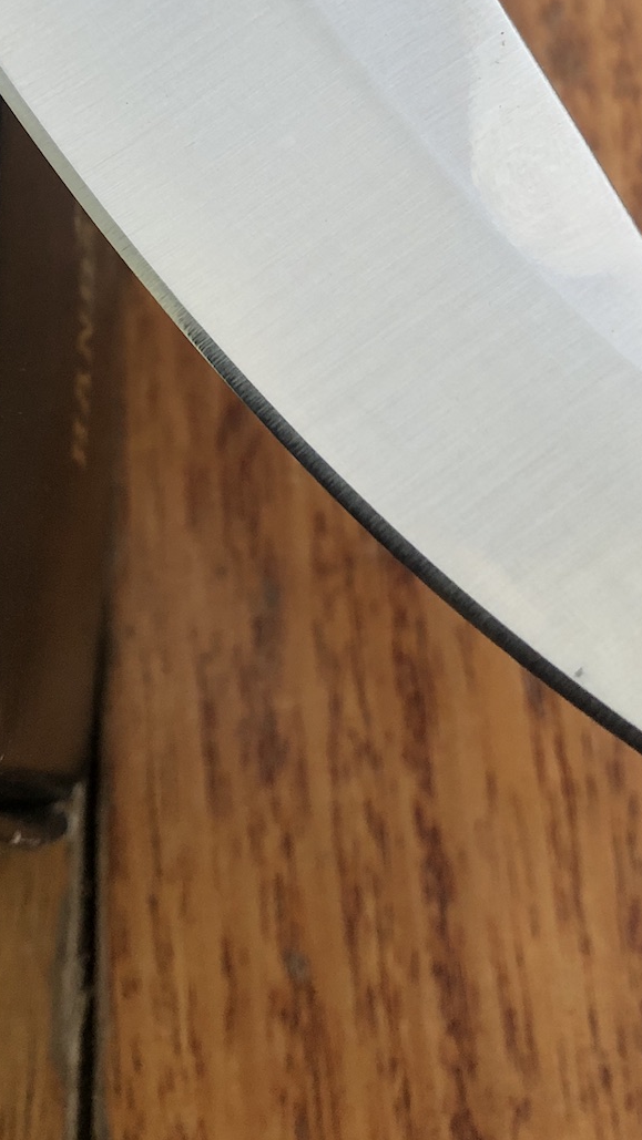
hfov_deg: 21.4
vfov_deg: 35.1
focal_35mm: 56
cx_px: 273
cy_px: 115
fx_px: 1694
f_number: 1.8
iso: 40
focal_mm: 3.99
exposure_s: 1/30
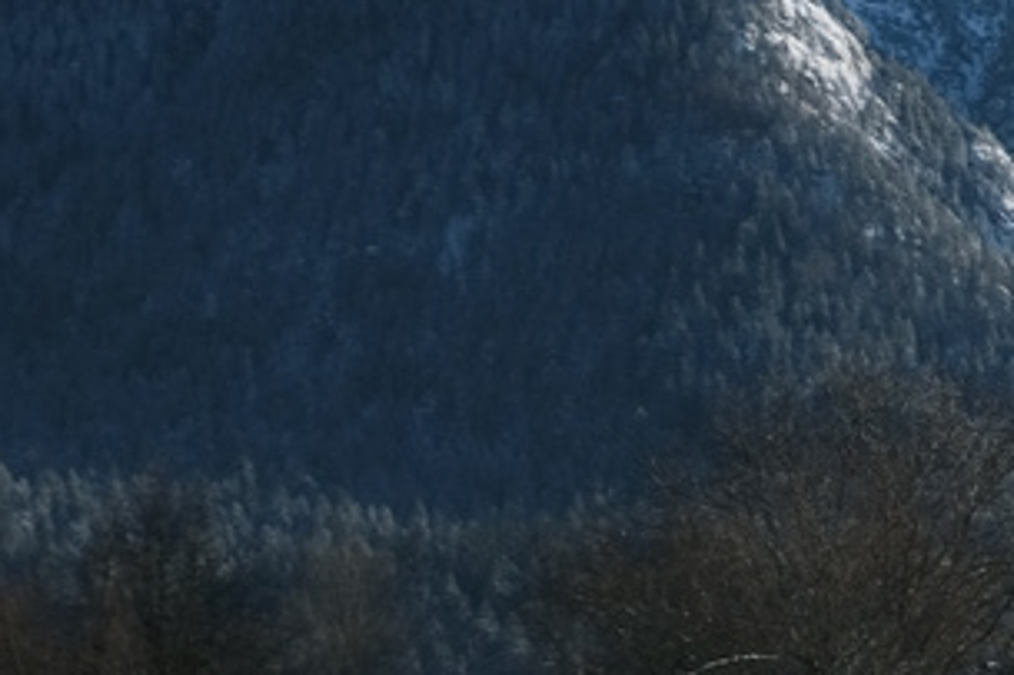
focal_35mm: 165
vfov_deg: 8.2
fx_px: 4645
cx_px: 1910
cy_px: 811
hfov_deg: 11.4
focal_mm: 20.5
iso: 320
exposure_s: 1/1600
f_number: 8
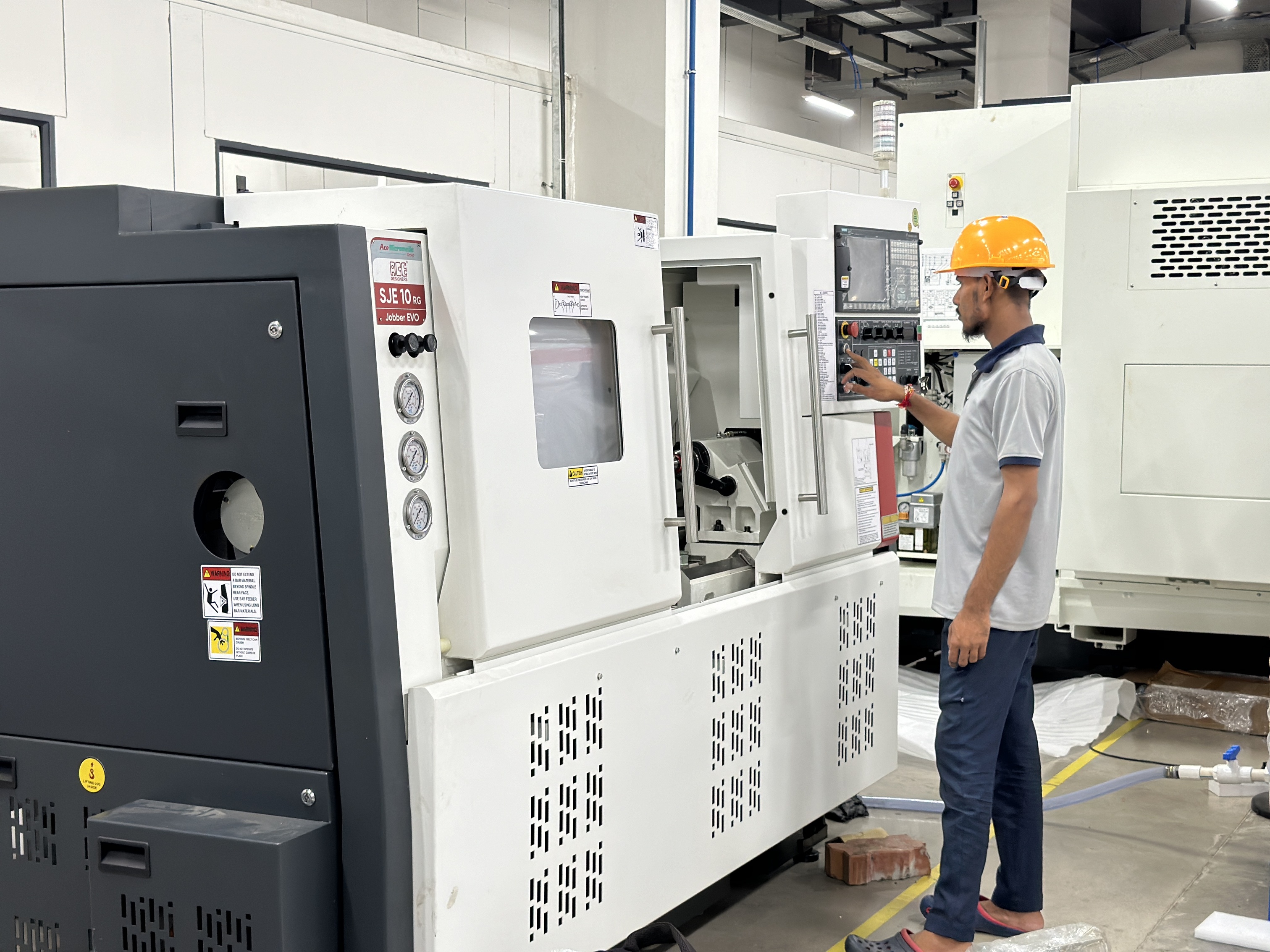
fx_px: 1761
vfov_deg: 30.3
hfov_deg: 39.7
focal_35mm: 48
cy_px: 476
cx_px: 635
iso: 125
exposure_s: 1/50
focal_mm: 6.86
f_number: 1.78
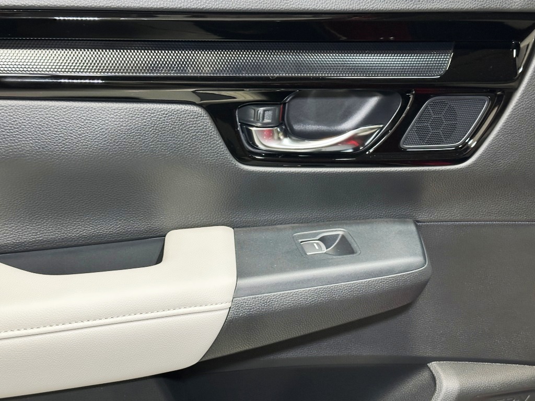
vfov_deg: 30.3
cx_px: 268
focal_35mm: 48
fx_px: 742
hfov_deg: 39.7
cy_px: 200
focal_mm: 6.86
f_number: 1.78
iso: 500
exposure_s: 1/30
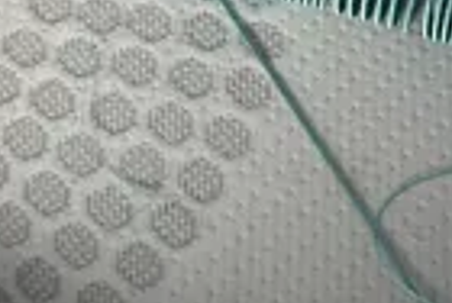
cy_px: -32
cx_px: 345
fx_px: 969
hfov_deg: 25.9
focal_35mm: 77
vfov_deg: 17.2
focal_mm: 5.7
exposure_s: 1/121
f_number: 1.5
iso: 80
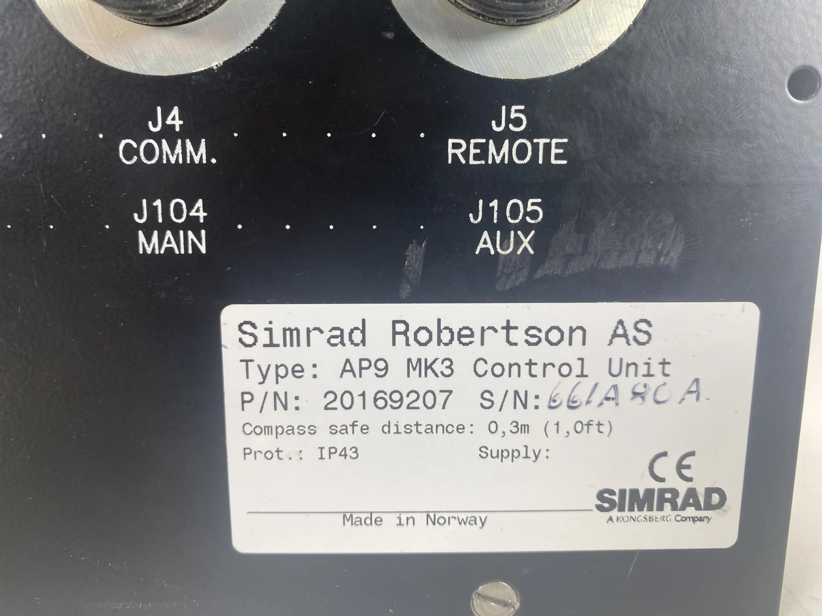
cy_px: 308
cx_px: 411
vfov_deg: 54.9
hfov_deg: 69.4
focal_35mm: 25
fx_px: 594
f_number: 1.8
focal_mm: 4.25
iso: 50
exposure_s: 1/120
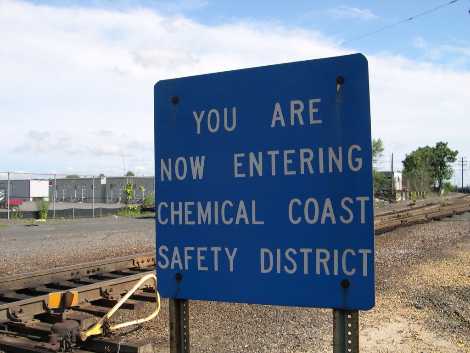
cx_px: 235
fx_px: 516
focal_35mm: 38
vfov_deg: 37.7
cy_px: 176
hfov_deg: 49.0
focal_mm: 8
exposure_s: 1/128
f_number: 7.6
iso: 100
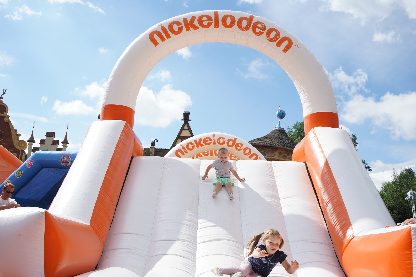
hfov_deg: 58.7
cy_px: 138
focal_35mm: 32
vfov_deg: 41.1
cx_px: 208
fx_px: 370
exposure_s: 1/1000
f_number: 7.1
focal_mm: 32
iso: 320
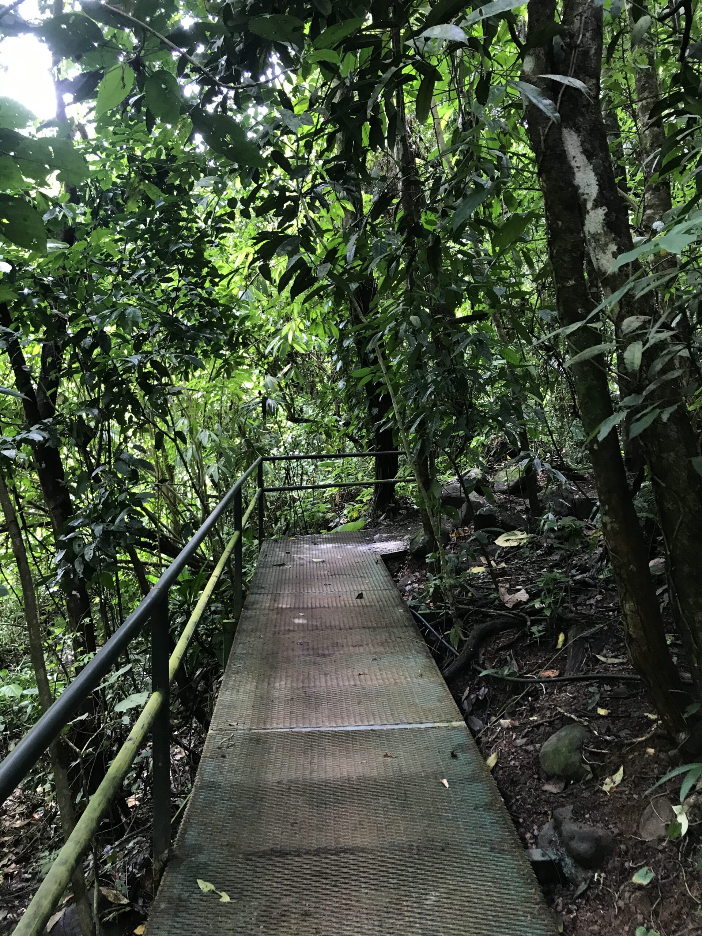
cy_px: 468
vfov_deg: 63.4
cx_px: 351
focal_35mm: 28
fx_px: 757
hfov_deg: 49.7
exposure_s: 1/30
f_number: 1.8
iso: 32
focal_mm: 3.99
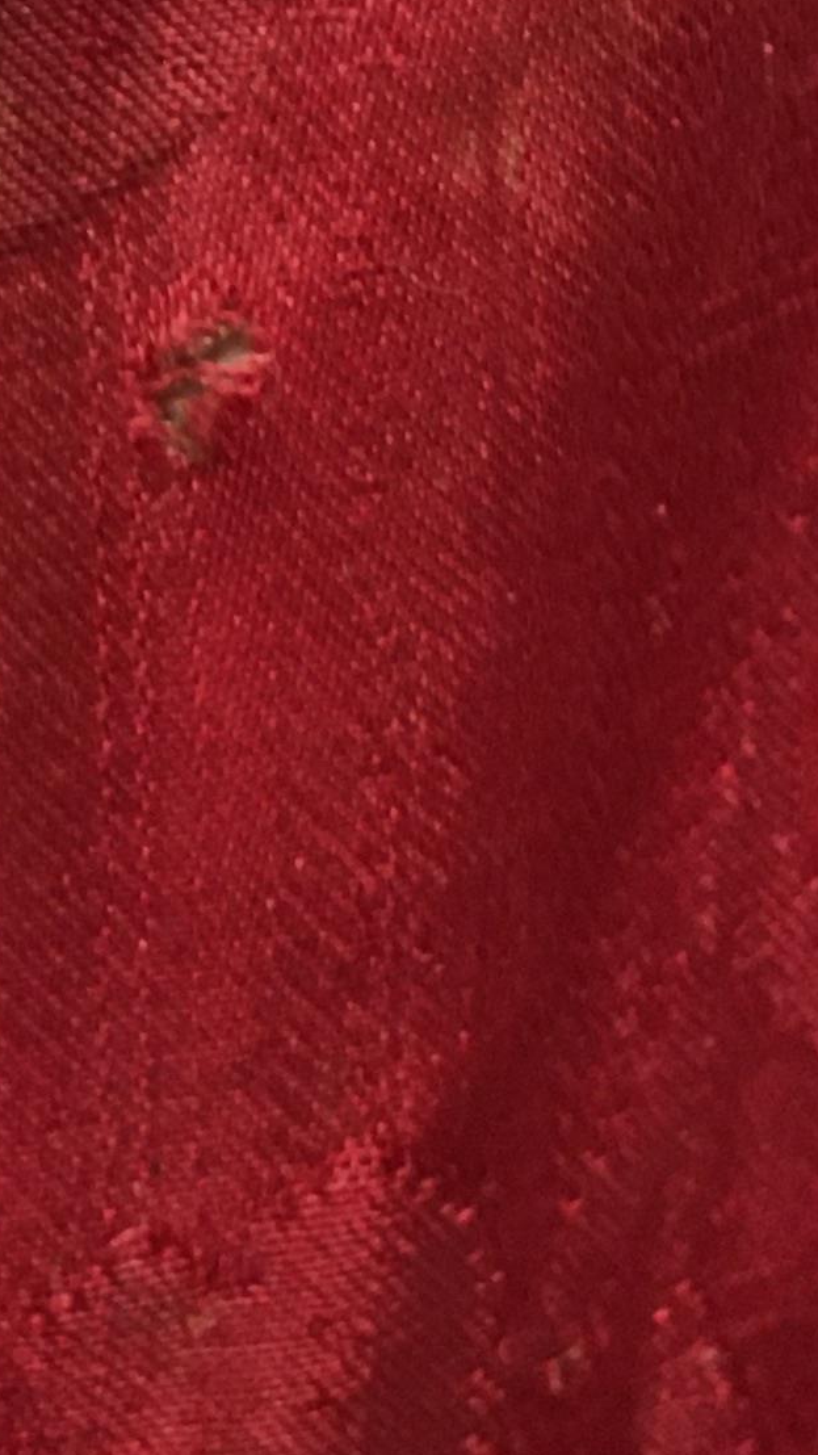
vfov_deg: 17.9
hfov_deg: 10.3
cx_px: -323
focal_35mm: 115
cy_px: -198
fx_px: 4436
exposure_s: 1/30
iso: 125
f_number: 2.2
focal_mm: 4.15
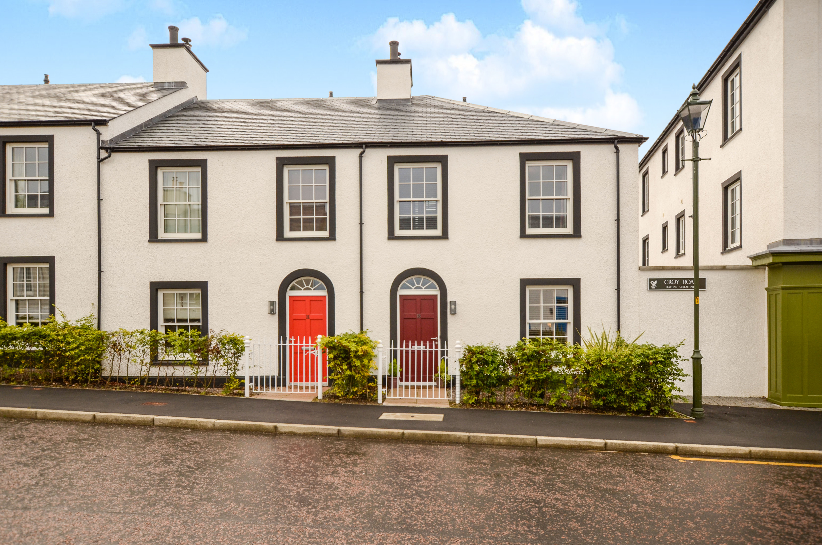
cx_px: 411
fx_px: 513
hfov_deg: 77.4
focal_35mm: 22
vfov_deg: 55.9
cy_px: 272
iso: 200
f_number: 5.6
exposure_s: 1/800
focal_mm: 15
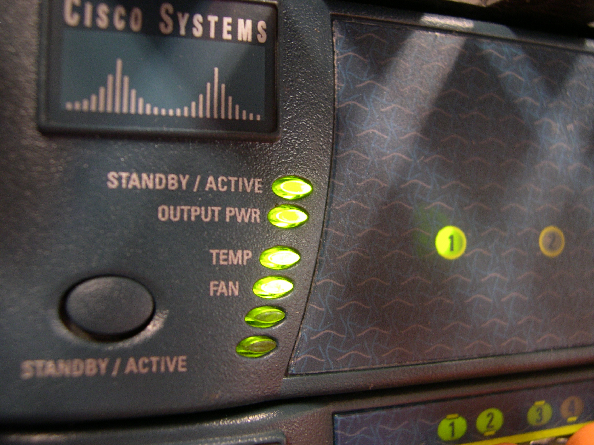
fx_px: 652
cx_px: 297
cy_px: 222
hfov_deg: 49.0
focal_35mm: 38
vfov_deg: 37.7
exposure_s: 1/3.9
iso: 216
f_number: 2.8
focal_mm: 8
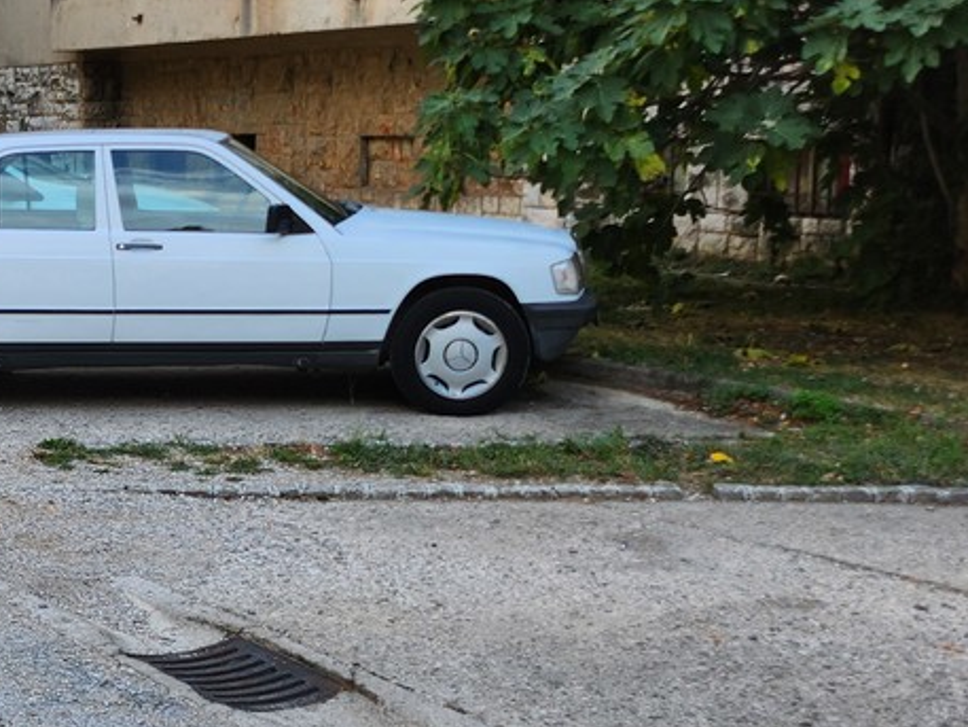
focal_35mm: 63
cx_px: -49
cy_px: 409
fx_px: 1762
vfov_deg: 23.3
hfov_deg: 28.4
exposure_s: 1/1765
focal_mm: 5
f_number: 1.8
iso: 50
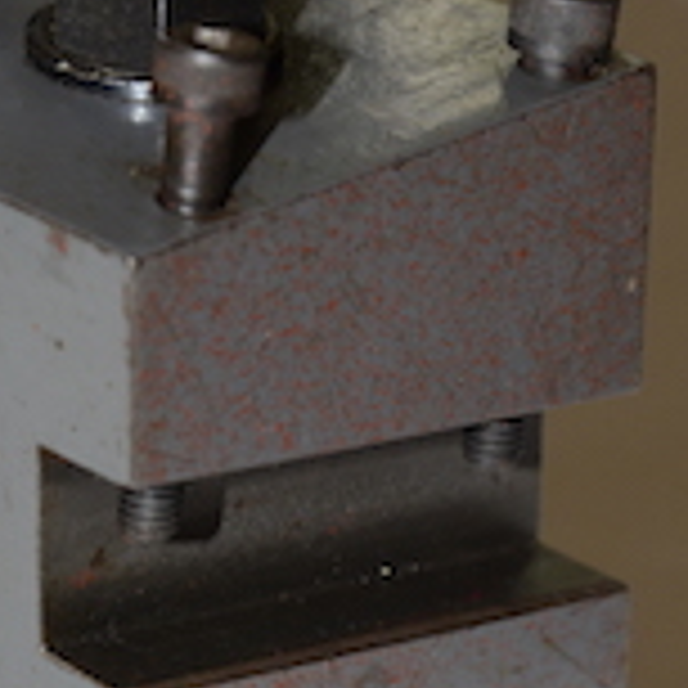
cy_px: 558
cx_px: 108
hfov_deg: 5.7
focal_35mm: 305
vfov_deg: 5.7
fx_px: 6858
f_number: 9
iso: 800
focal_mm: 90
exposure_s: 1/60
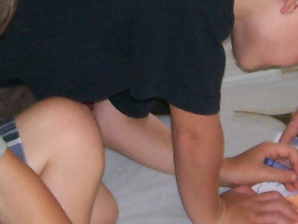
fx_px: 1576
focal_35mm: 183
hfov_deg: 10.8
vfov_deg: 8.1
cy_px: 114
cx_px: 140
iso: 80
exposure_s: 1/64
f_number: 2.7
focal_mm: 6
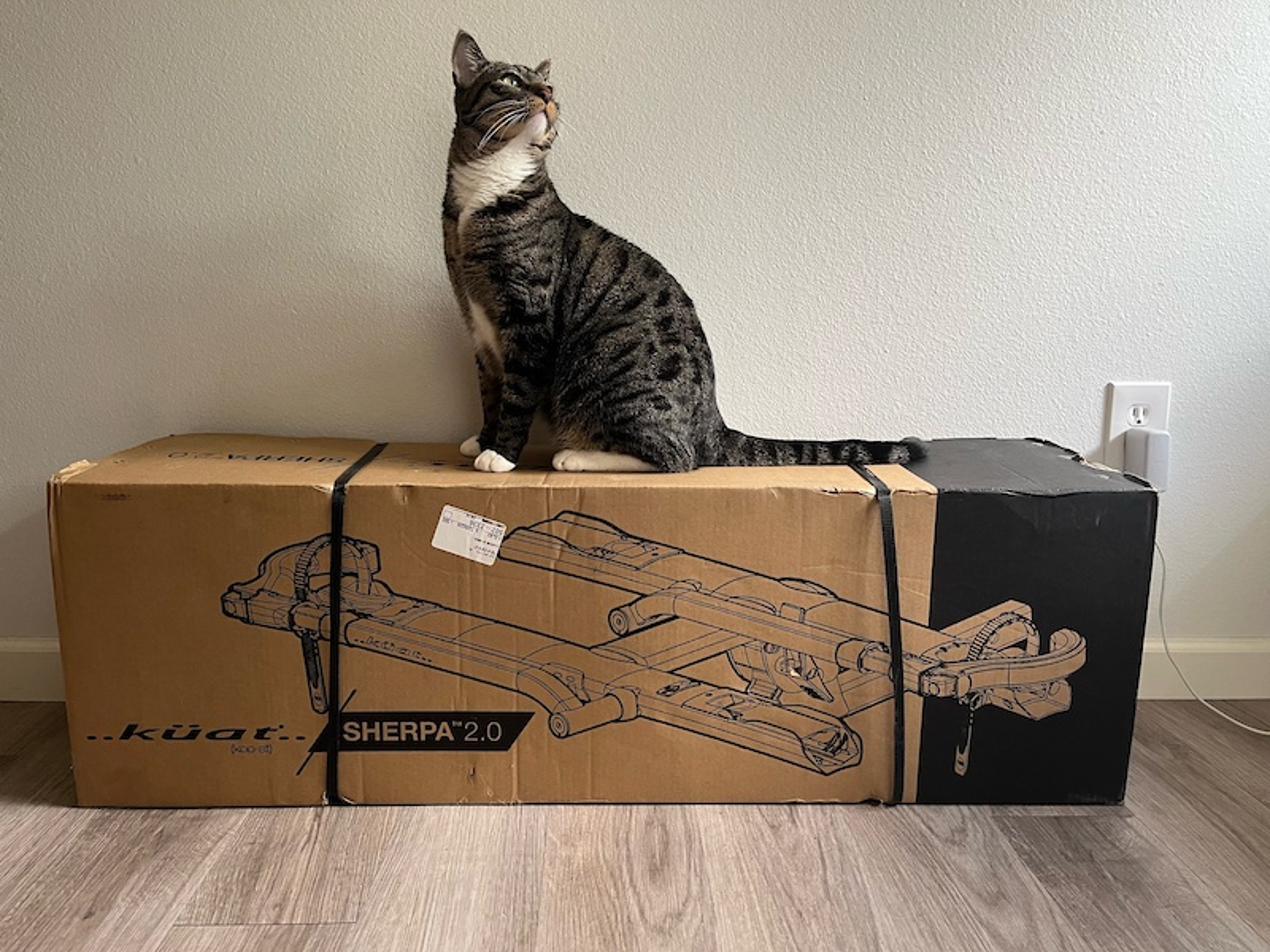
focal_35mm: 26
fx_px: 954
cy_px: 476
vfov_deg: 53.1
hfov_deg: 67.3
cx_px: 635
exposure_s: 1/60
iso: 200
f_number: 1.6
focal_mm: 5.1
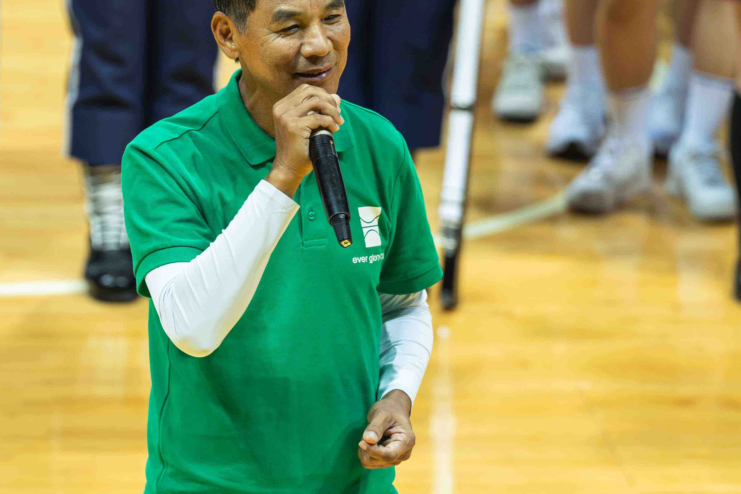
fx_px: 8809
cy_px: 216
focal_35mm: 428
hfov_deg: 4.8
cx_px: 297
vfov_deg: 3.2
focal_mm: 200
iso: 640
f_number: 3.5
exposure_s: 1/250
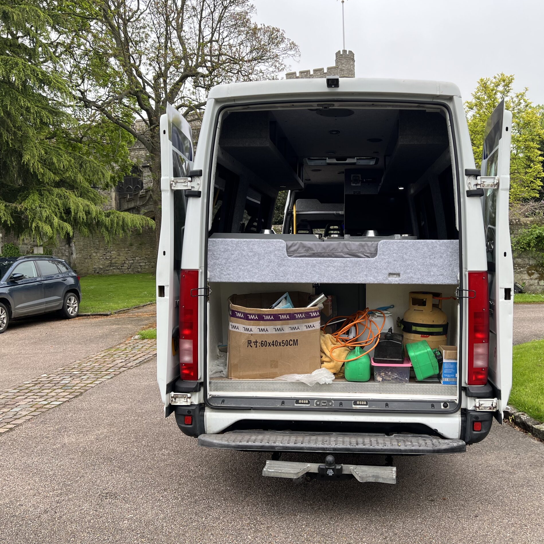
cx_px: 326
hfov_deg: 52.2
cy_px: 271
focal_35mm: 31
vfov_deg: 52.5
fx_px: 551
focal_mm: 5.7
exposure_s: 1/709
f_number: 1.5
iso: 50
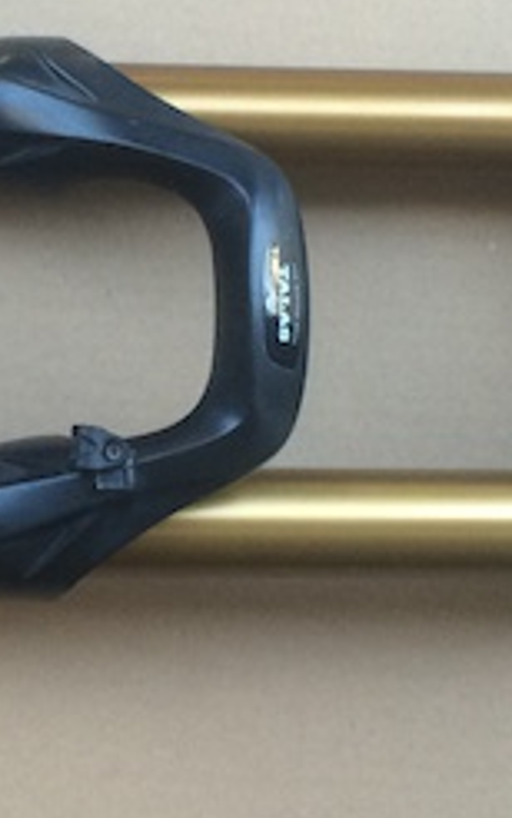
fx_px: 2230
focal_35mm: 100
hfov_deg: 13.0
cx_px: 93
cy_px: 249
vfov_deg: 20.7
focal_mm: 4.15
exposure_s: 1/30
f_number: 2.2
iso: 40
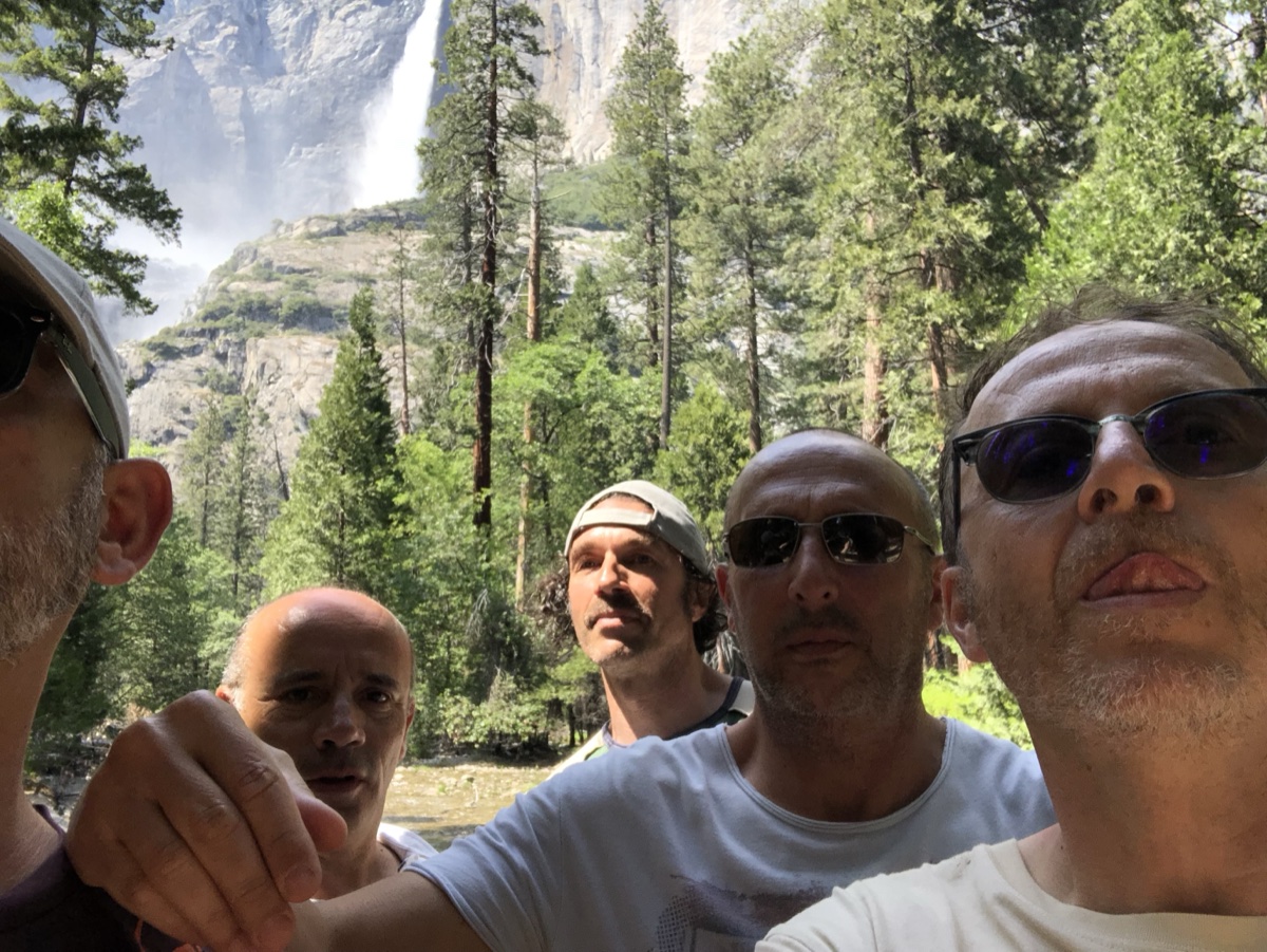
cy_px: 476
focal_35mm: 32
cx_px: 634
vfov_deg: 44.2
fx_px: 1172
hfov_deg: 56.8
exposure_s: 1/632
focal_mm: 2.87
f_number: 2.2
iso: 20
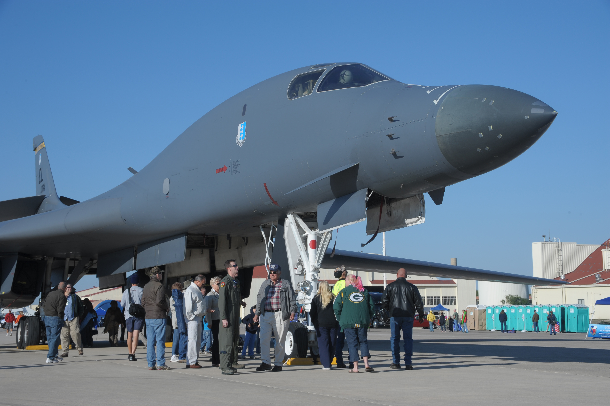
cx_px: 305
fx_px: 1050
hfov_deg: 32.4
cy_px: 203
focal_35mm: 62
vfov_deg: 21.9
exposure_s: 1/160
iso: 200
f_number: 18
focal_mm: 62
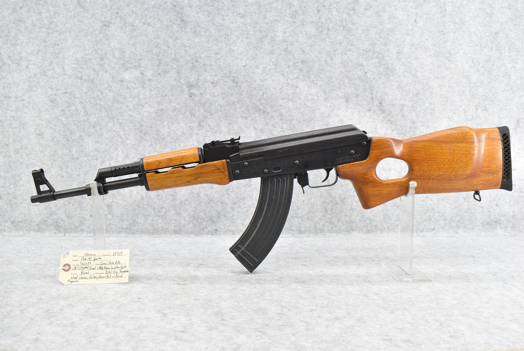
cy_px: 176
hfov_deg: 59.5
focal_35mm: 32
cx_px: 262
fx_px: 459
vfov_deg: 41.8
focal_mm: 21
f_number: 7.1
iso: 500
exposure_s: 1/80
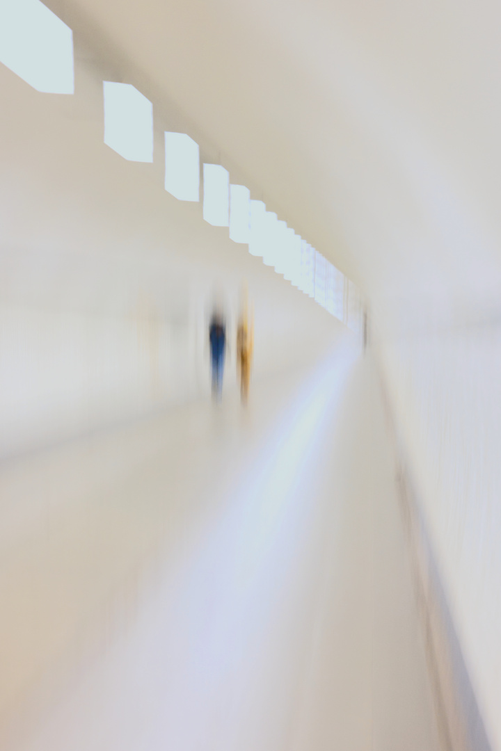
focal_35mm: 85
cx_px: 250
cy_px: 376
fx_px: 1774
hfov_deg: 16.1
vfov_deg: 23.9
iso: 280
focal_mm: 85
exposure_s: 1/20
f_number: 5.6
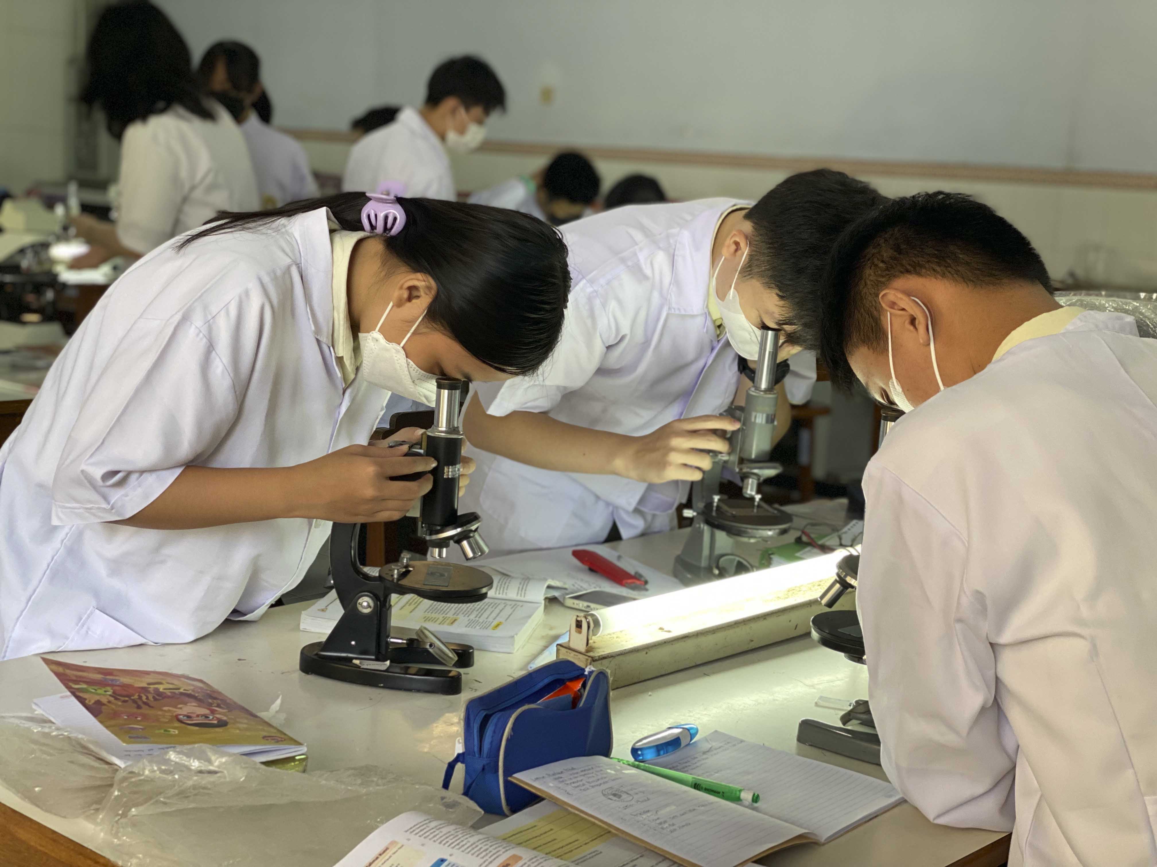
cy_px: 434
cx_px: 578
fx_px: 1738
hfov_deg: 36.8
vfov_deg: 28.0
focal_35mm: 52
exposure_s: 1/100
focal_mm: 6
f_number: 2
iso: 125
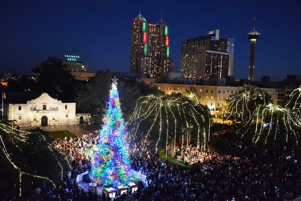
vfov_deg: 46.4
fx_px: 234
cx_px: 150
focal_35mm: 28
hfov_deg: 65.5
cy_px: 100
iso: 6400
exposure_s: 1/125
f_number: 2.8
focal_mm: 28
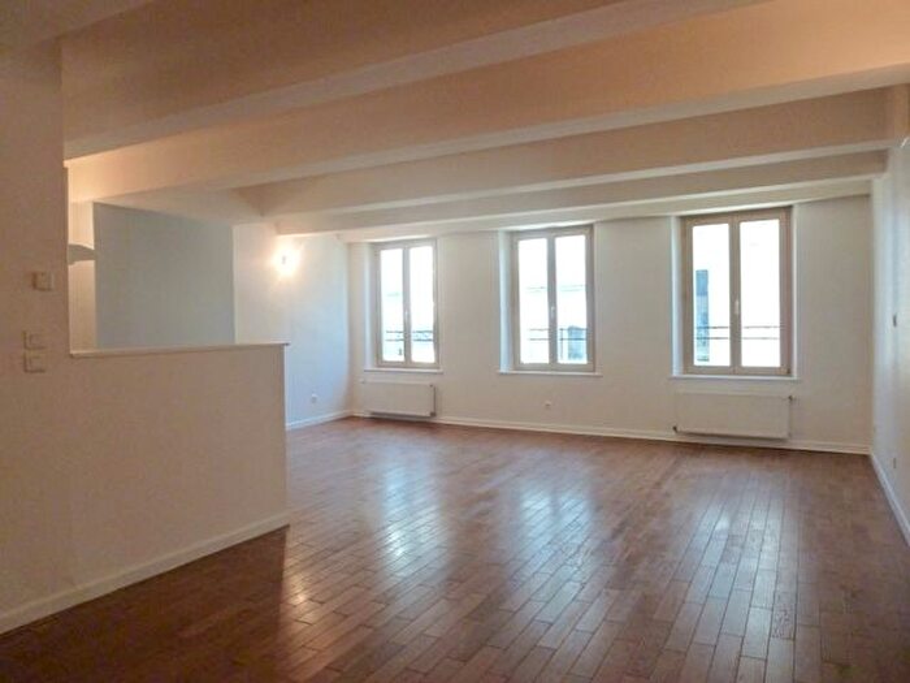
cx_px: 455
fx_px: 657
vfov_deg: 54.9
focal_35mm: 25
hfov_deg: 69.4
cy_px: 342
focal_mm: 4.5
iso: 400
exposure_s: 1/50
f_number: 3.1
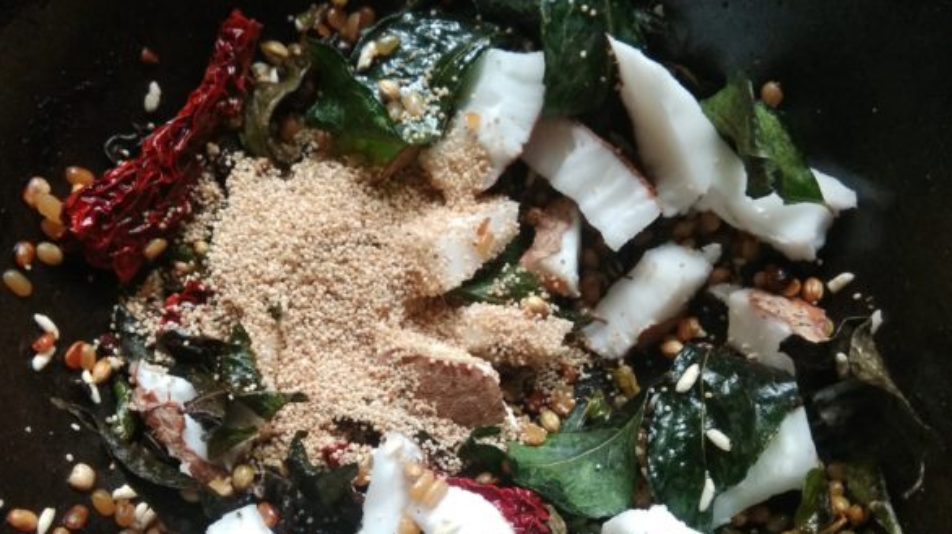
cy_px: 401
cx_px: 431
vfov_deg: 37.9
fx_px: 757
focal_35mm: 30
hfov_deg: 64.2
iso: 400
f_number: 2
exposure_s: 1/33
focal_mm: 3.57
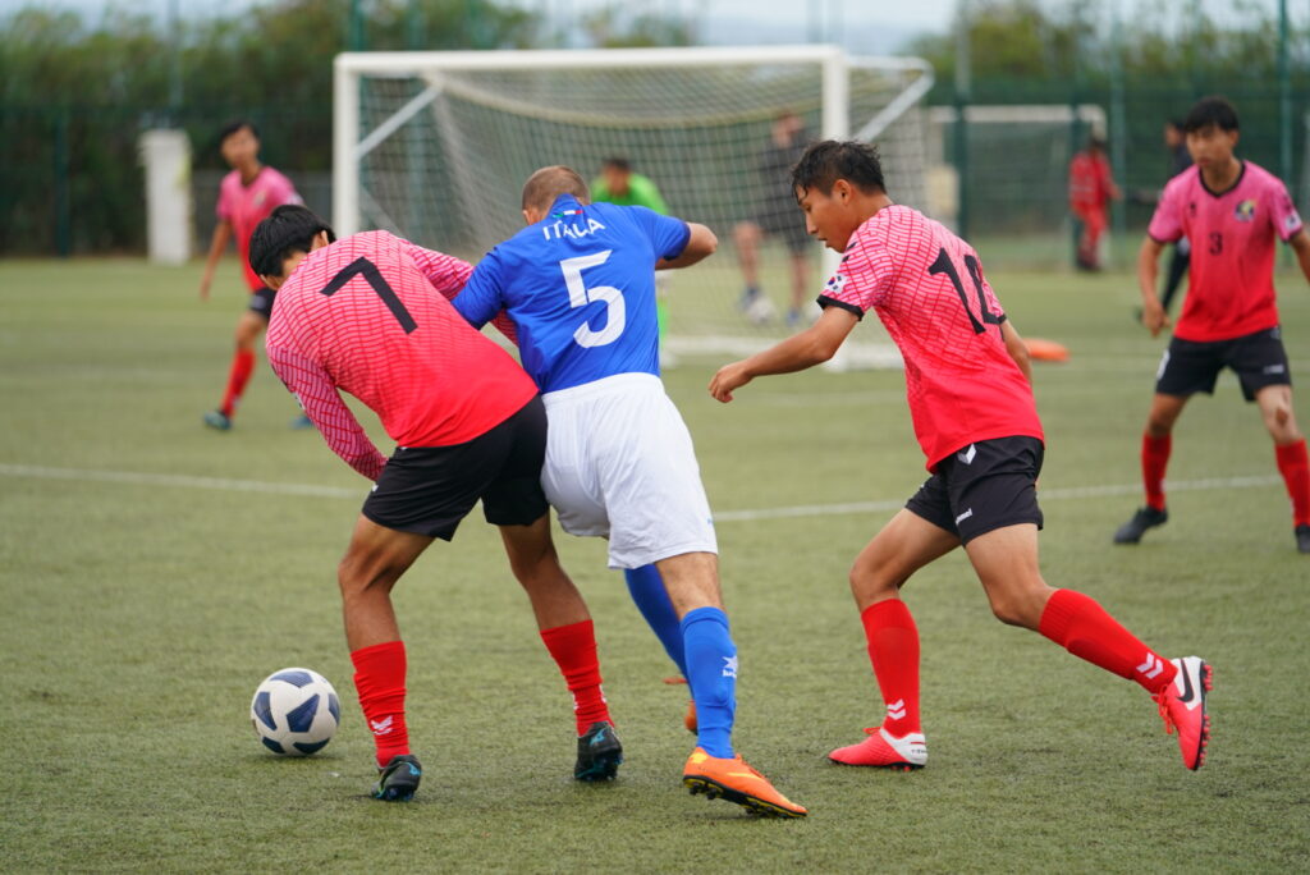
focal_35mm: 156
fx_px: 5680
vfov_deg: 8.8
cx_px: 655
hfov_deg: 13.2
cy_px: 438
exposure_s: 1/500
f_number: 2.8
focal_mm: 156
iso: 400
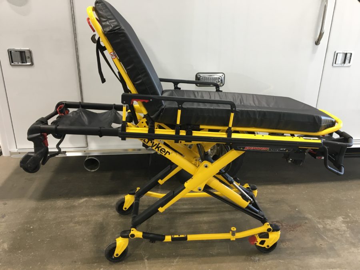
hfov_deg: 61.7
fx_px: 302
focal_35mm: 29
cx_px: 180
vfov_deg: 48.2
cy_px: 135
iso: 40
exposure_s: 1/30
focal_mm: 4.15
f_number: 2.2
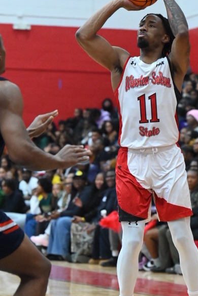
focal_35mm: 194
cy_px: 200
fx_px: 1600
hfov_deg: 7.1
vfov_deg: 10.6
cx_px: 136
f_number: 2.8
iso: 6400
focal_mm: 70
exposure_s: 1/1250
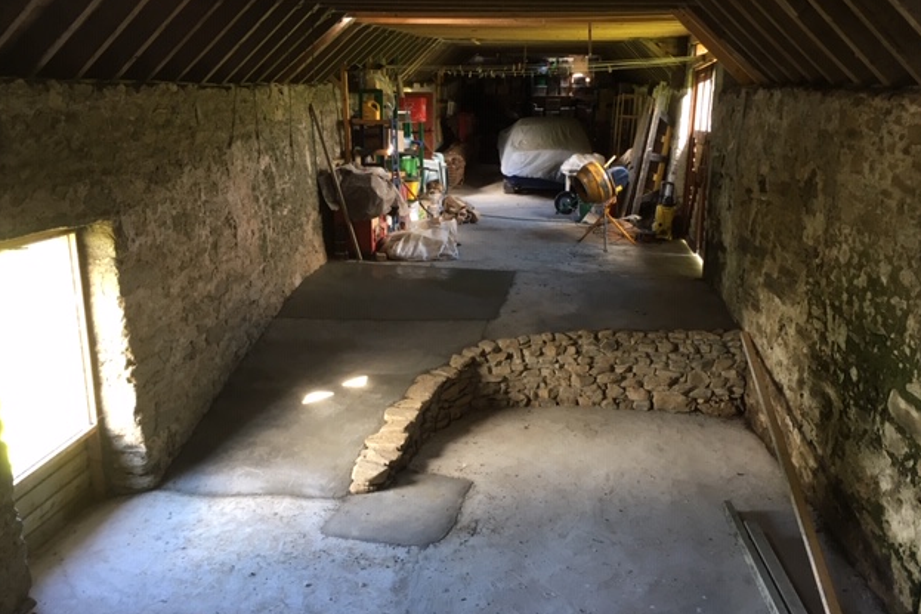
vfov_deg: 42.3
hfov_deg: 60.3
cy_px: 315
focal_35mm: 31
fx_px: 793
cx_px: 469
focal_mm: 4.15
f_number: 2.2
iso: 100
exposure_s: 1/33
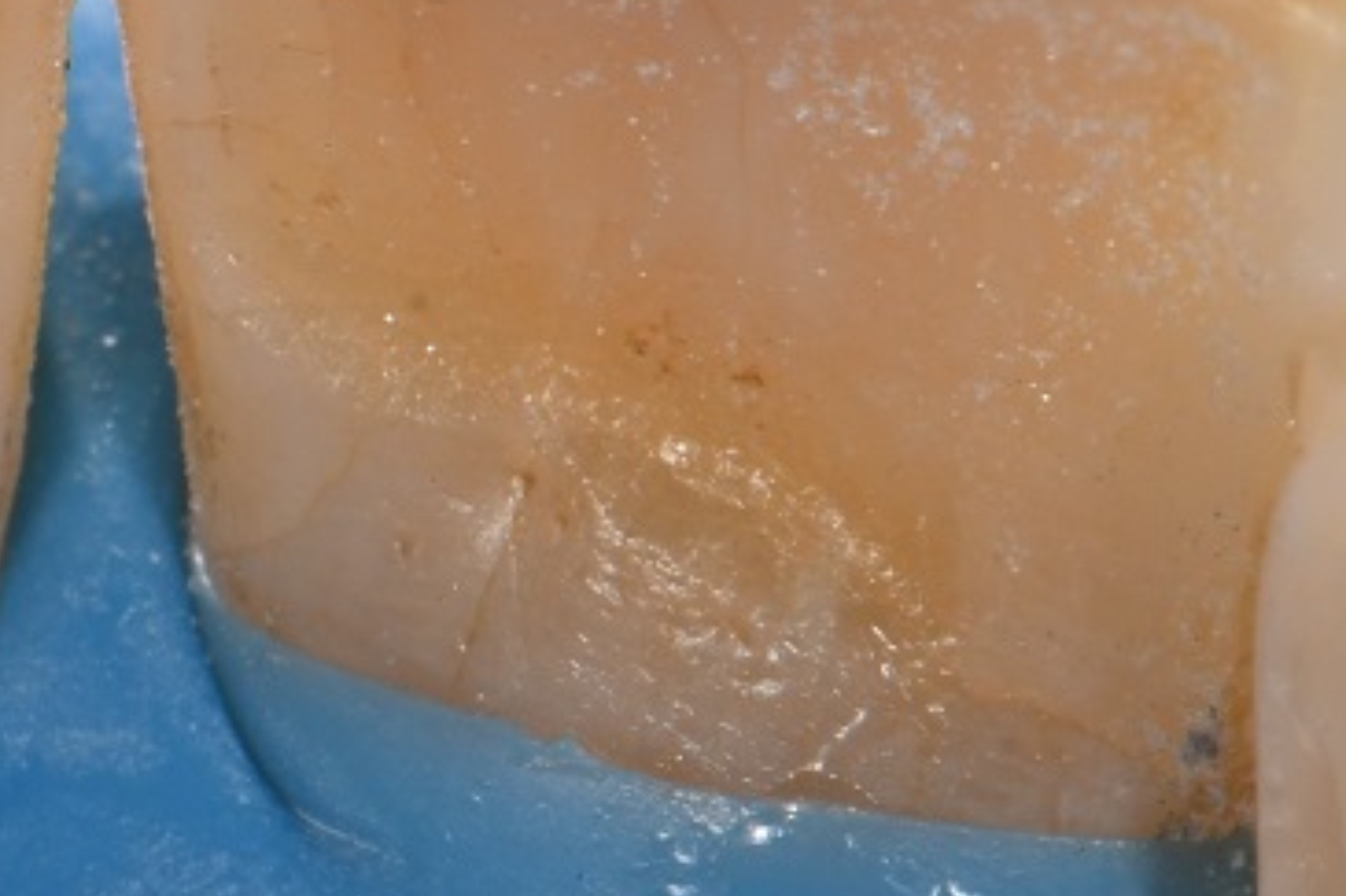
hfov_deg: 3.5
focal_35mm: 582
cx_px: -133
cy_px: 549
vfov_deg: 2.4
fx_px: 21749
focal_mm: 105
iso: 200
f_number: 32
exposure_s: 1/160
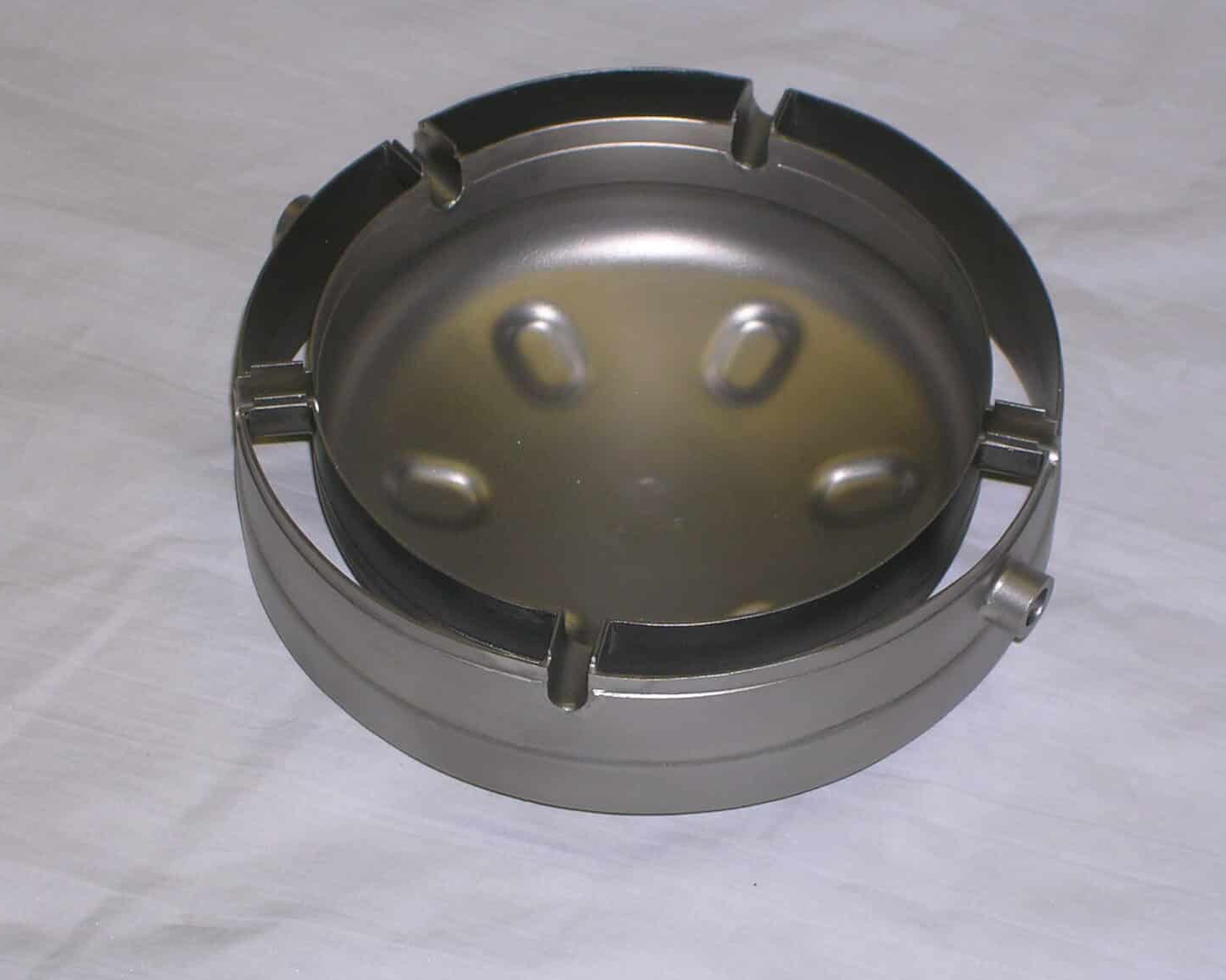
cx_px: 647
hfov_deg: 16.0
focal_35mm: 120
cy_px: 490
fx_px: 4353
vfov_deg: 12.8
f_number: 4.9
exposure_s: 1/60.1
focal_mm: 17.4
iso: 50
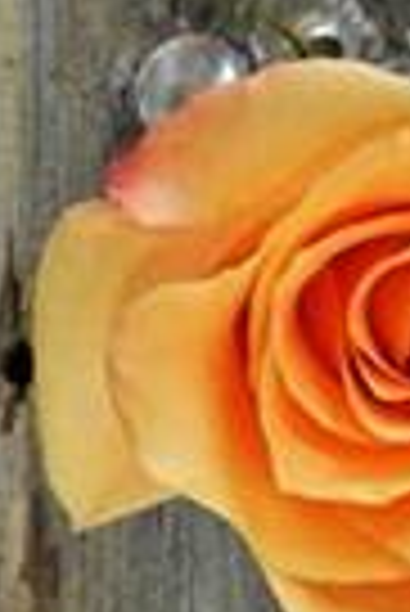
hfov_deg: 5.7
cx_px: 852
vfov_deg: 8.7
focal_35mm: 234
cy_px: 587
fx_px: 3987
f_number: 4.2
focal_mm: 8.1
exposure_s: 1/15
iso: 400
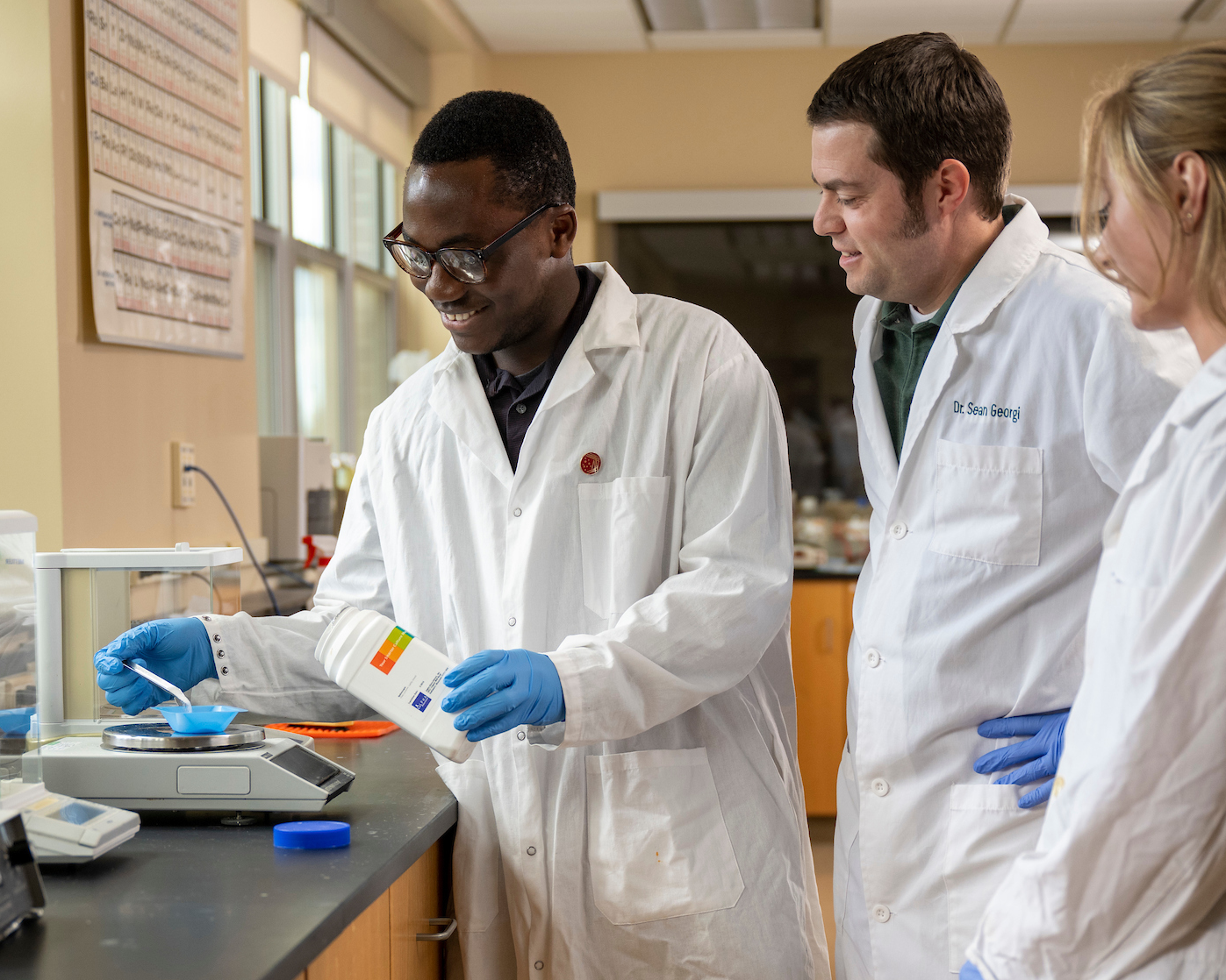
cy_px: 650
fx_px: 2867
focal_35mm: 79
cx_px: 648
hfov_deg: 24.1
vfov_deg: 19.4
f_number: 3.2
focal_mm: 49
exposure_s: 1/160
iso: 500
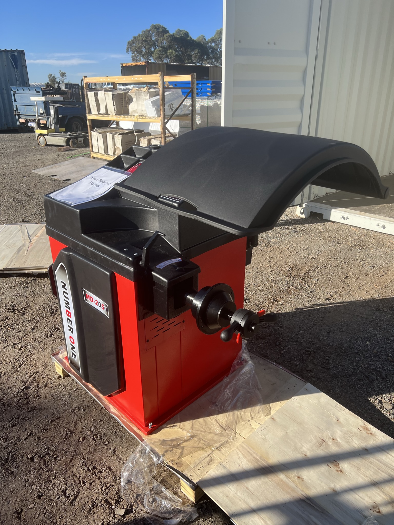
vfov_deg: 67.3
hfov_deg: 53.1
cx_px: 197
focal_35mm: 26
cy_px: 262
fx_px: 395
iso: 50
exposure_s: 1/2299
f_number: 1.5
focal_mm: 5.7
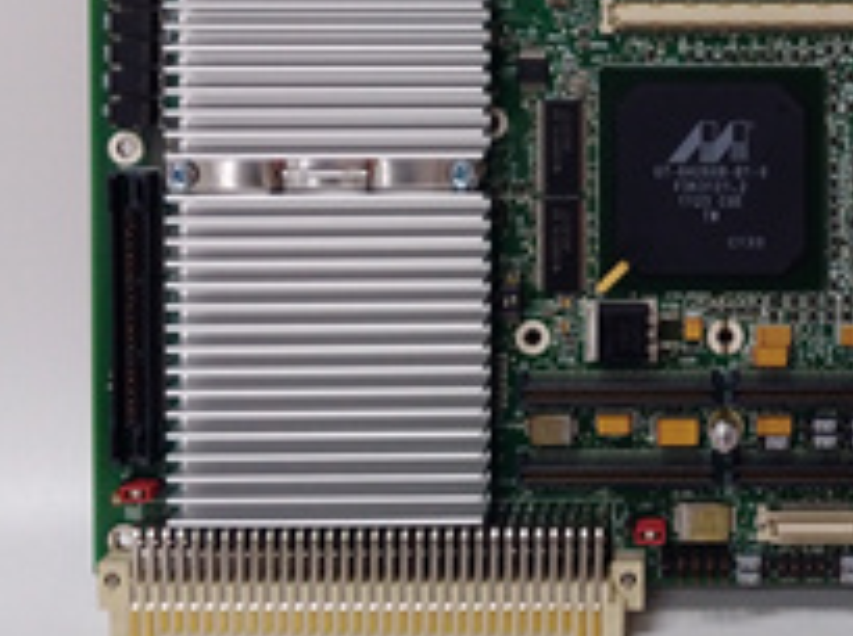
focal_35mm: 66
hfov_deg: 28.3
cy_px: 27
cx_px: 766
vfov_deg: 21.5
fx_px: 1624
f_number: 2
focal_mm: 3.79
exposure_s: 1/33
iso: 182
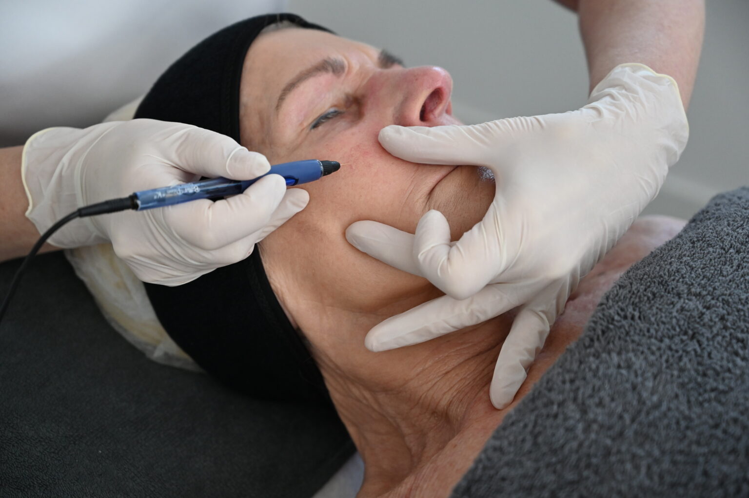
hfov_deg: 31.4
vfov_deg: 21.2
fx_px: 1331
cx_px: 374
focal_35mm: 64
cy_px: 249
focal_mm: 64
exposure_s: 1/125
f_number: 4
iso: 2200
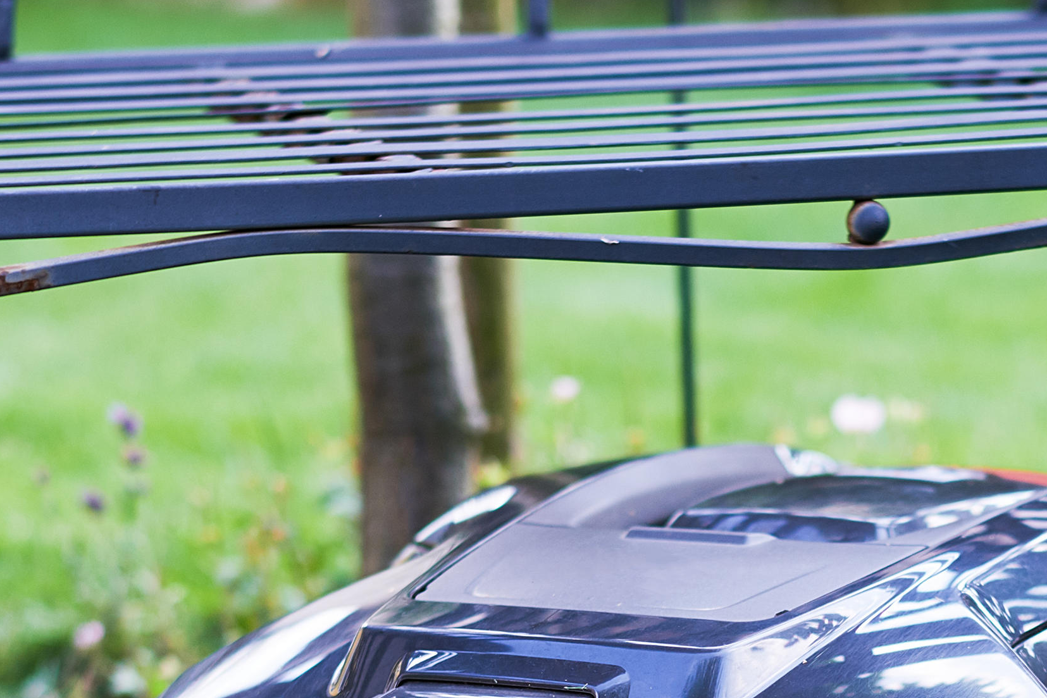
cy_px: 744
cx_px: 808
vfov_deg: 6.7
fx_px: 5903
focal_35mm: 203
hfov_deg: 10.1
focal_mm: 56
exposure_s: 1/450
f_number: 1.8
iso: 200
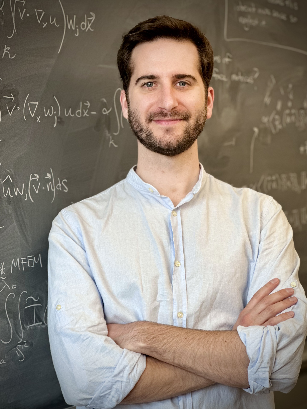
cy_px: 204
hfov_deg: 19.1
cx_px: 154
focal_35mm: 77
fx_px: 911
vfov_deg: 25.3
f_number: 2.8
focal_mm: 9
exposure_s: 1/40
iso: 160
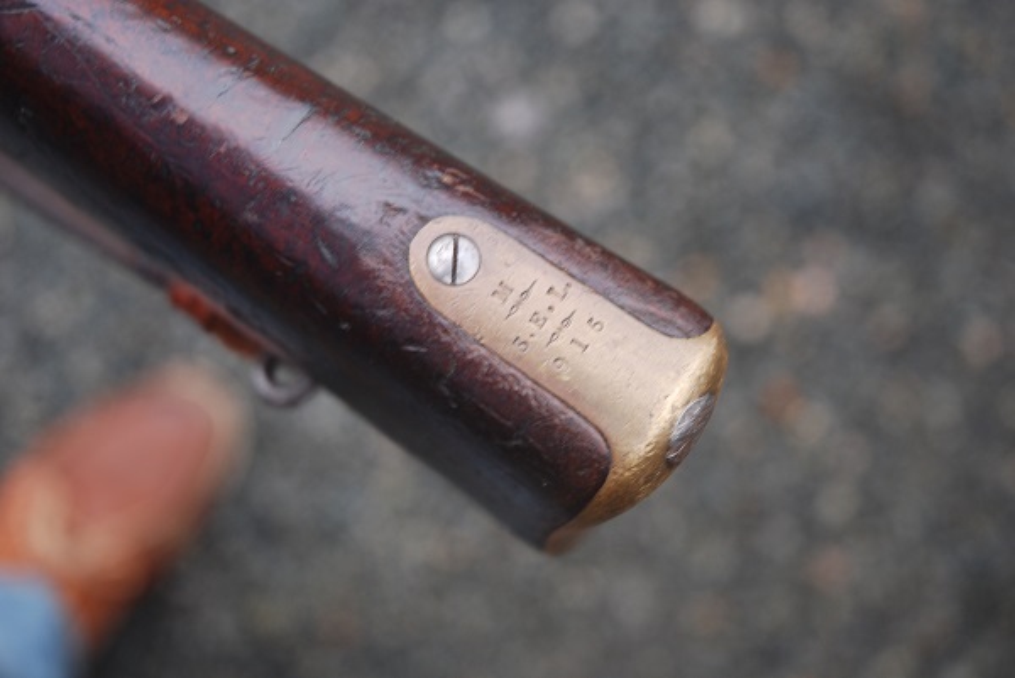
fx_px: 2201
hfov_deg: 26.0
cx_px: 508
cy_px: 339
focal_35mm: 78
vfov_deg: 17.5
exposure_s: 1/30
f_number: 4.5
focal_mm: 52
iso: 220
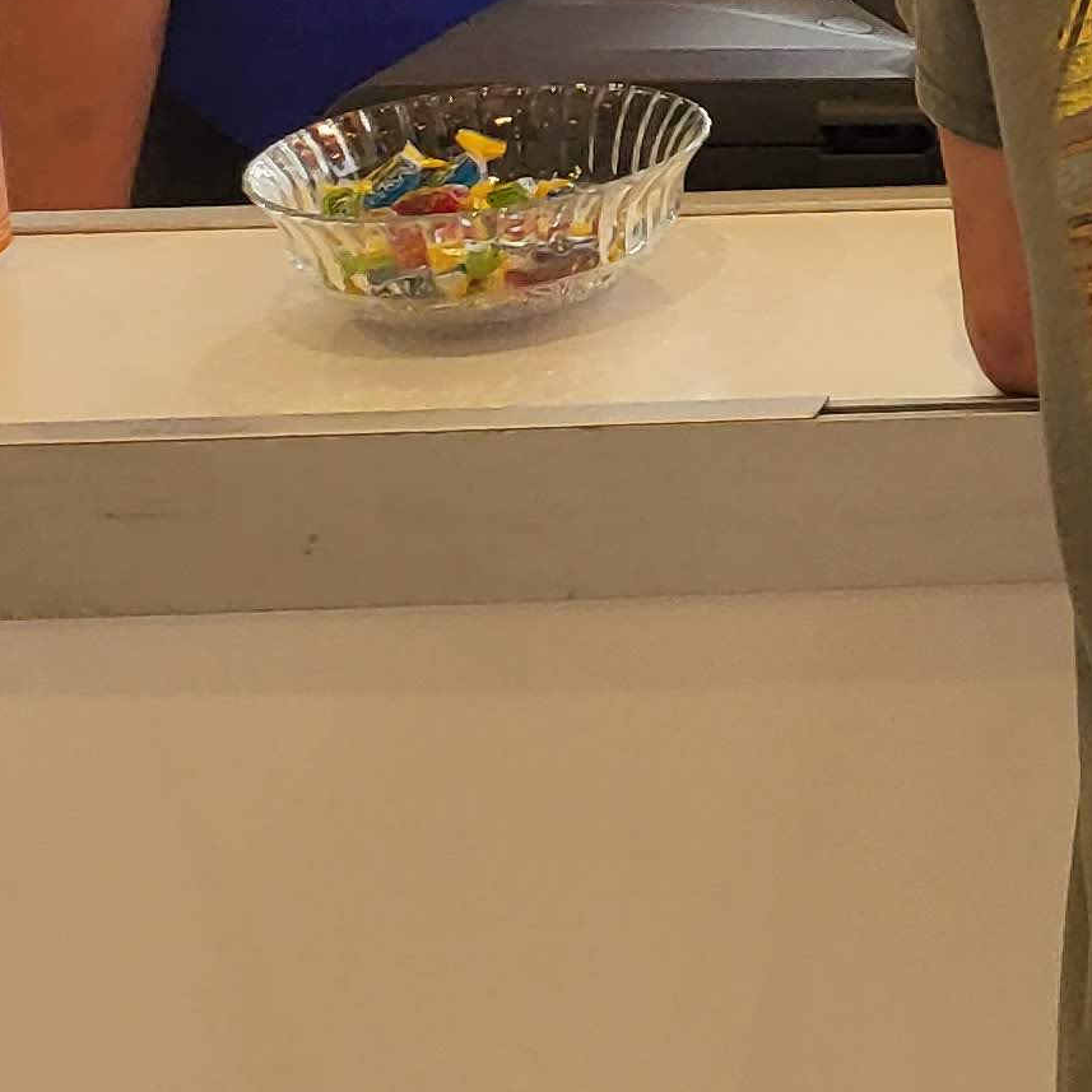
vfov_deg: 16.6
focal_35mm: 99
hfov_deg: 15.1
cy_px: -327
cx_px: 2016
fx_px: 3533
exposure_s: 1/120
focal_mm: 5
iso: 200
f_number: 1.8
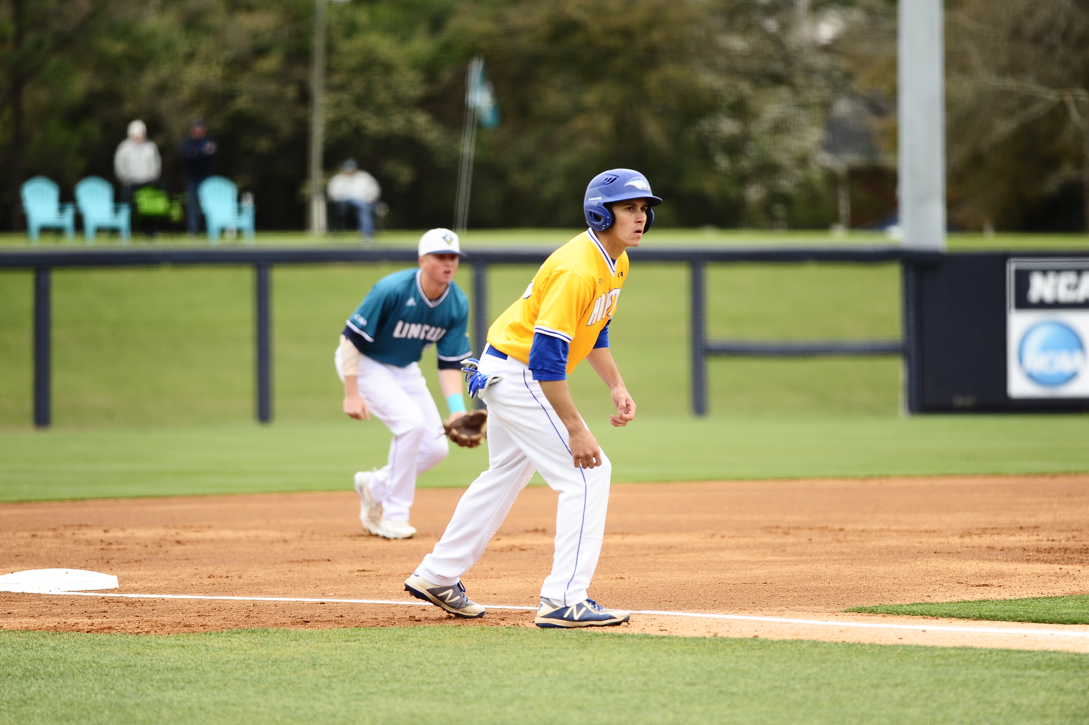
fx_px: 9069
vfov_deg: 4.6
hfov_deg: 6.9
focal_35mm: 300
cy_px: 362
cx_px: 544
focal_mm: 300
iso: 500
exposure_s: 1/1000
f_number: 4
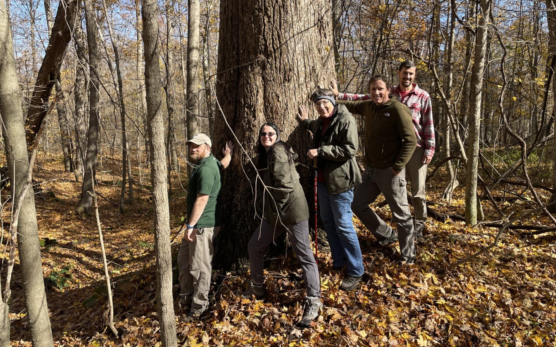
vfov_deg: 44.5
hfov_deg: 66.5
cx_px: 275
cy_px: 159
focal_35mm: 28
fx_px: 424
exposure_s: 1/955
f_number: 1.6
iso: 32
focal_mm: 4.2
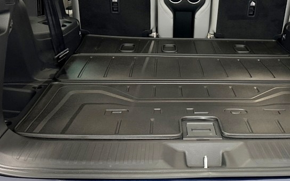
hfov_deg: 41.3
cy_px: 34
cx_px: 196
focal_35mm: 48
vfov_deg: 26.3
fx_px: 379
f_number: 1.78
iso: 1000
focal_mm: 6.86
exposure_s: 1/30
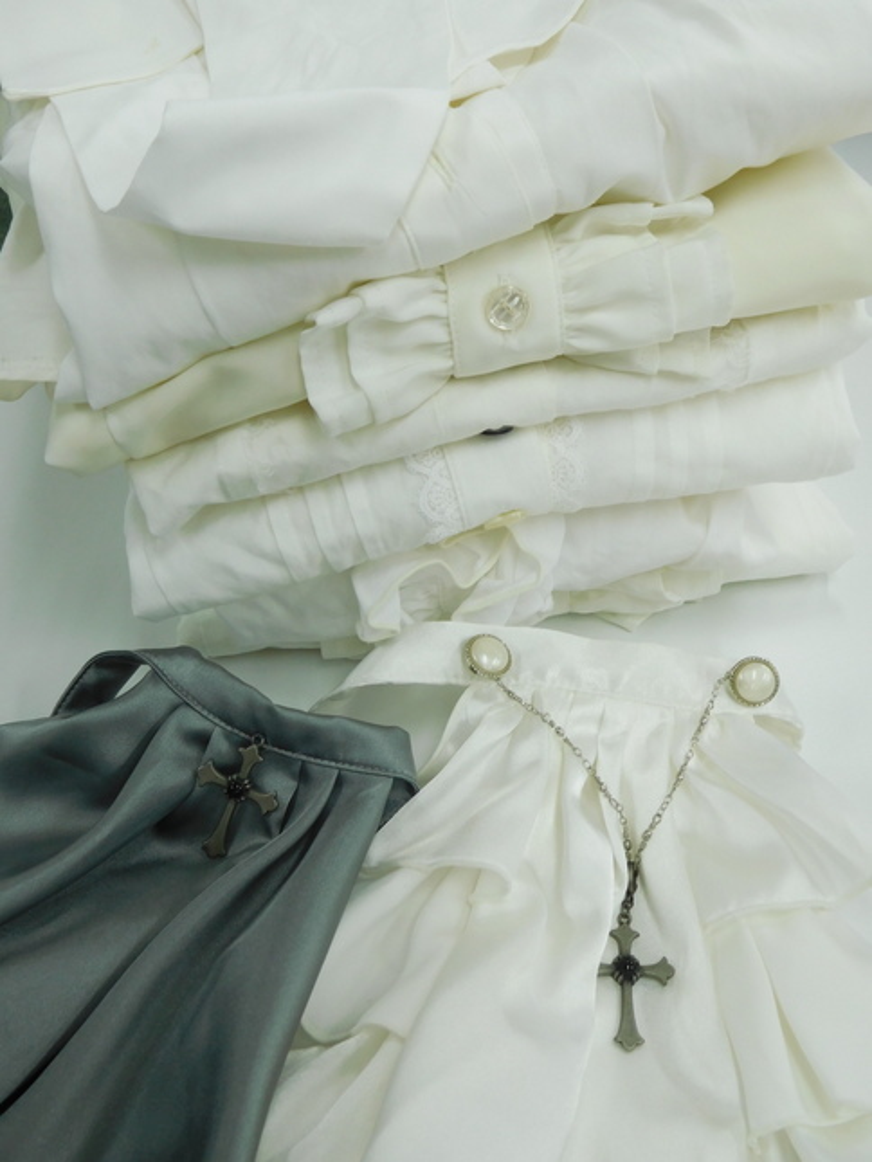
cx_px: 436
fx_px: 1175
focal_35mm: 35
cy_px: 581
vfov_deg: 52.6
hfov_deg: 40.7
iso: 125
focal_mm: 6.2
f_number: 3.8
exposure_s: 1/30
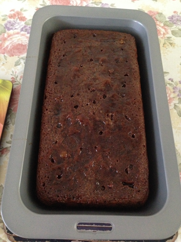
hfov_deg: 42.9
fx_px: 230
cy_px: 121
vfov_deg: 55.4
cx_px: 90
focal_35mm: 33
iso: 800
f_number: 2.4
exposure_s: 1/15
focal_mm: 4.12
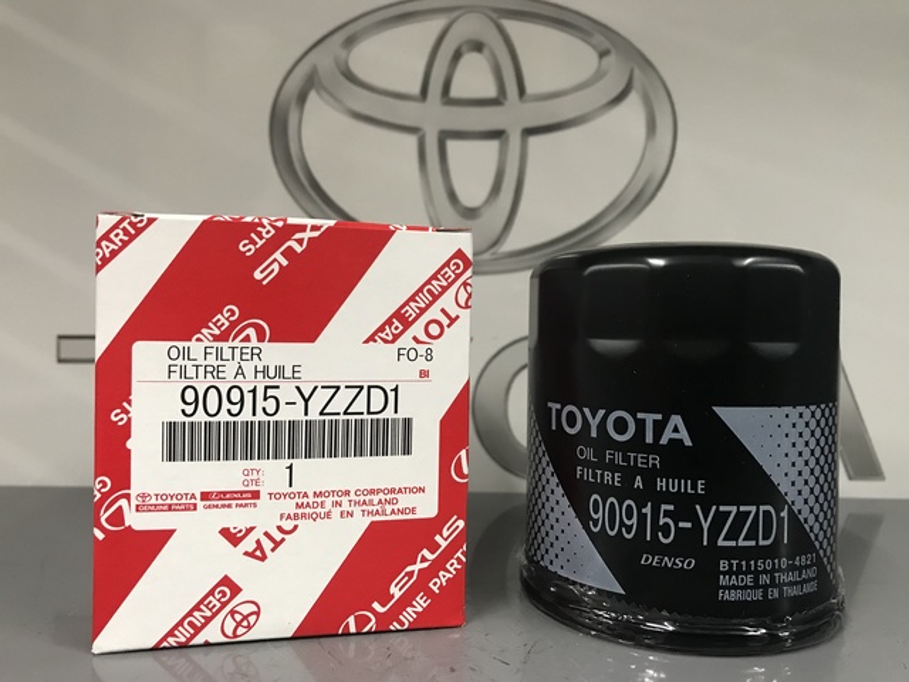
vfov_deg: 49.7
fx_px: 735
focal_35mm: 28
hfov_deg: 63.4
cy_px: 341
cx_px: 454
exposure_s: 1/15
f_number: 1.8
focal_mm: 3.99
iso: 80
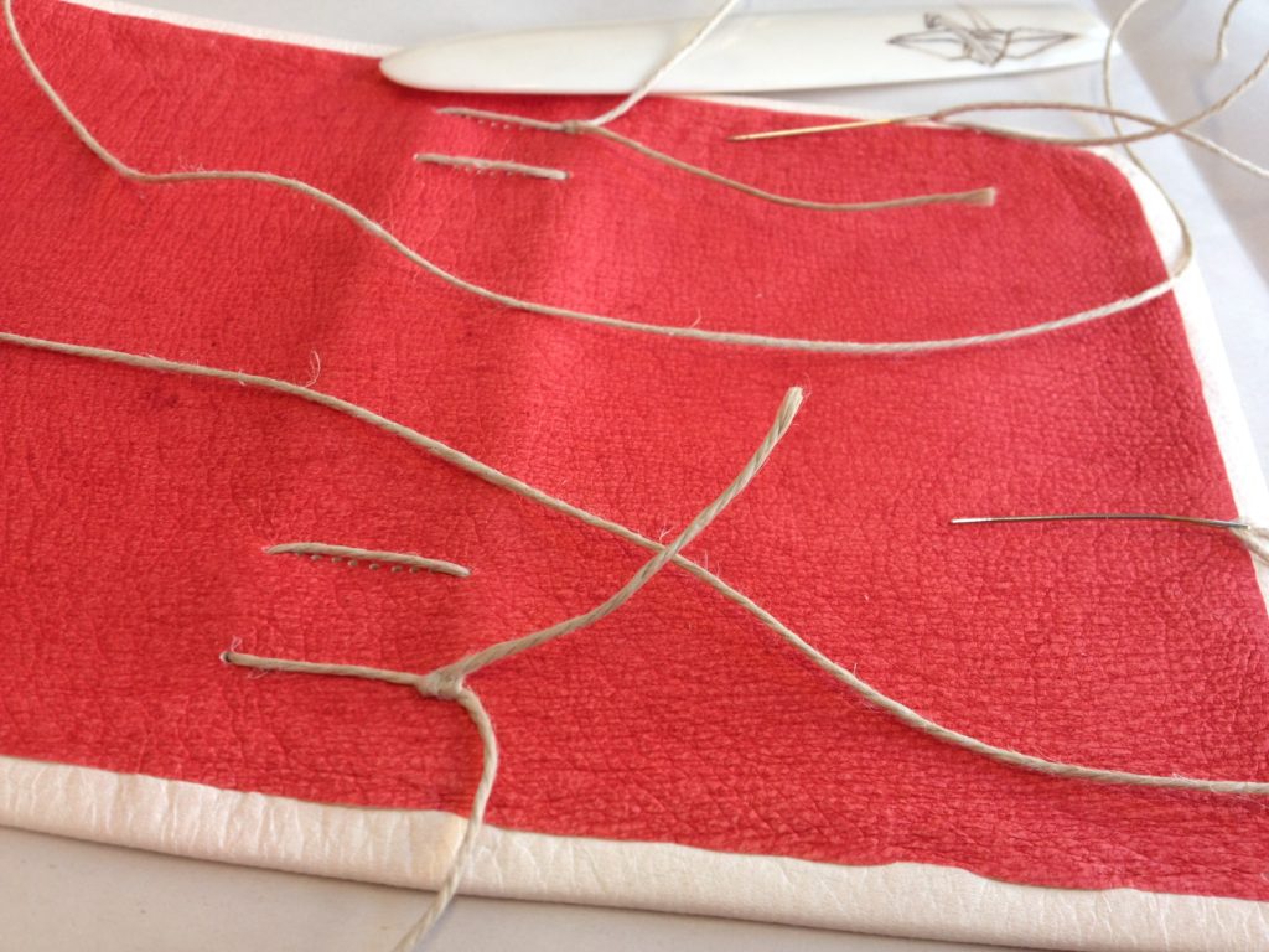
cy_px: 476
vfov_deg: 40.7
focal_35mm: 35
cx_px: 634
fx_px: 1283
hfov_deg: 52.6
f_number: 2.4
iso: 50
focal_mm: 4.28
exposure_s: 1/60
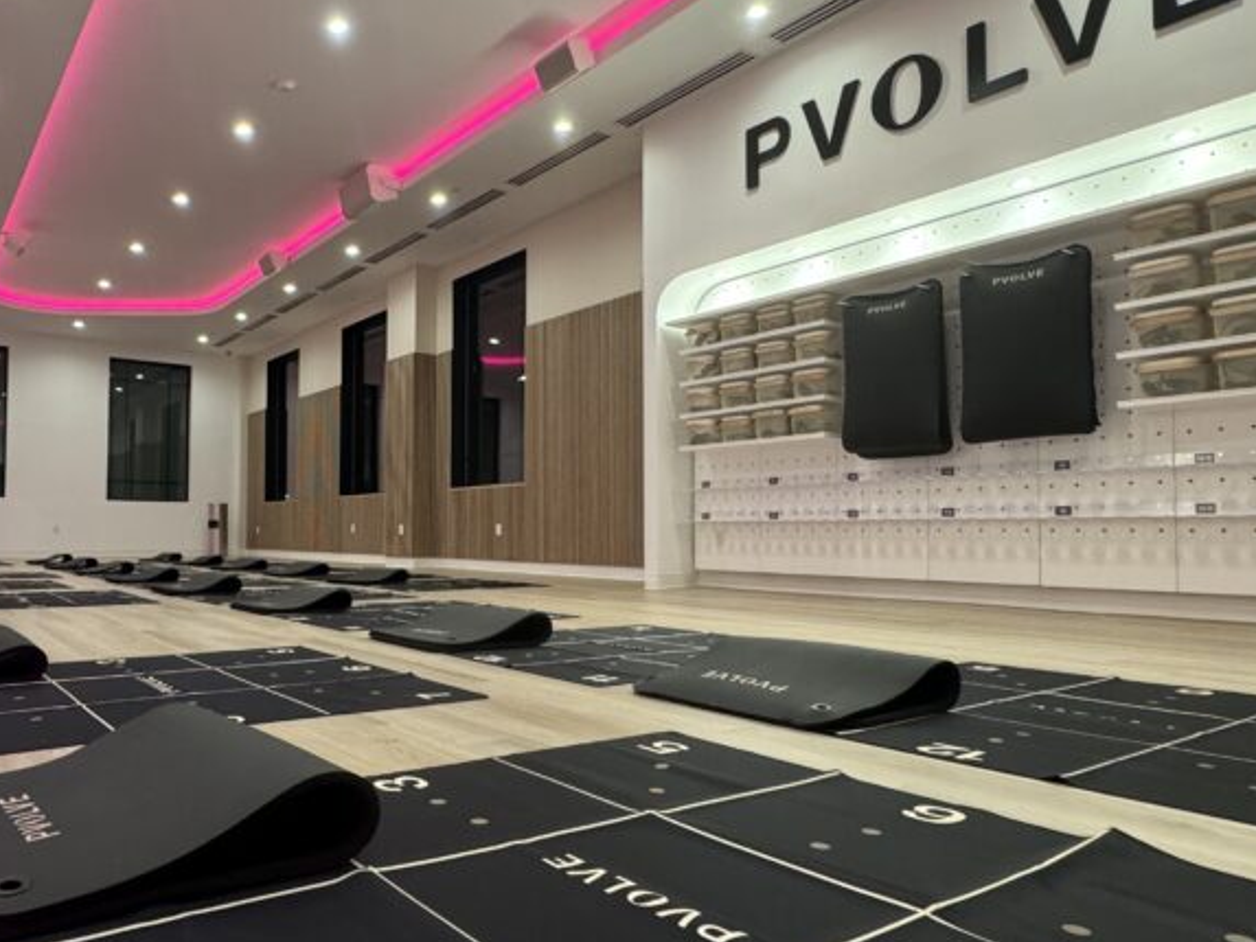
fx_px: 907
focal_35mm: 25
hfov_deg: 67.8
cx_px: 438
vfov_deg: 54.8
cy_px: 506
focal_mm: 2.22
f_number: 2.2
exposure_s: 1/59
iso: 400
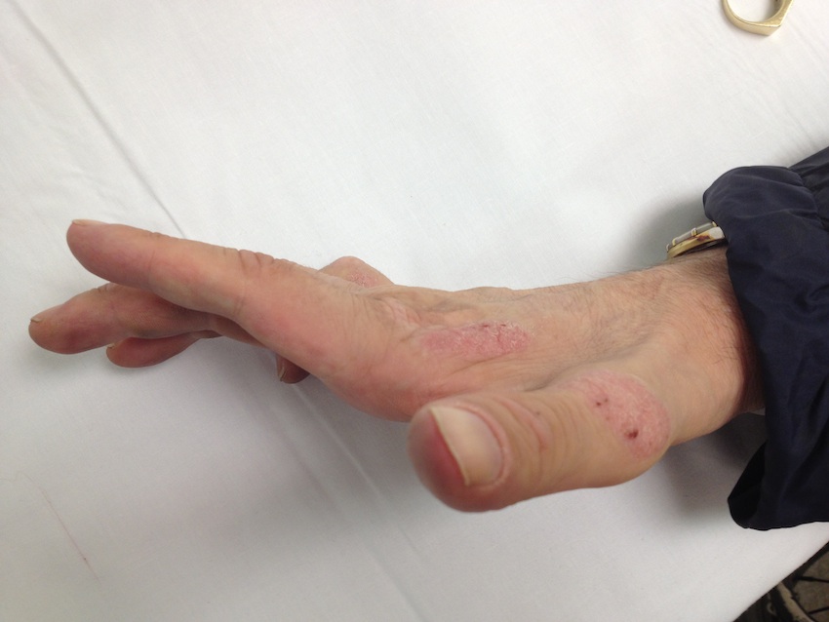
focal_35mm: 35
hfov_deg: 52.6
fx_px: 838
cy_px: 311
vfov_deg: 40.7
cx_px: 414
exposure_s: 1/30
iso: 50
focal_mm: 4.28
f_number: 2.4
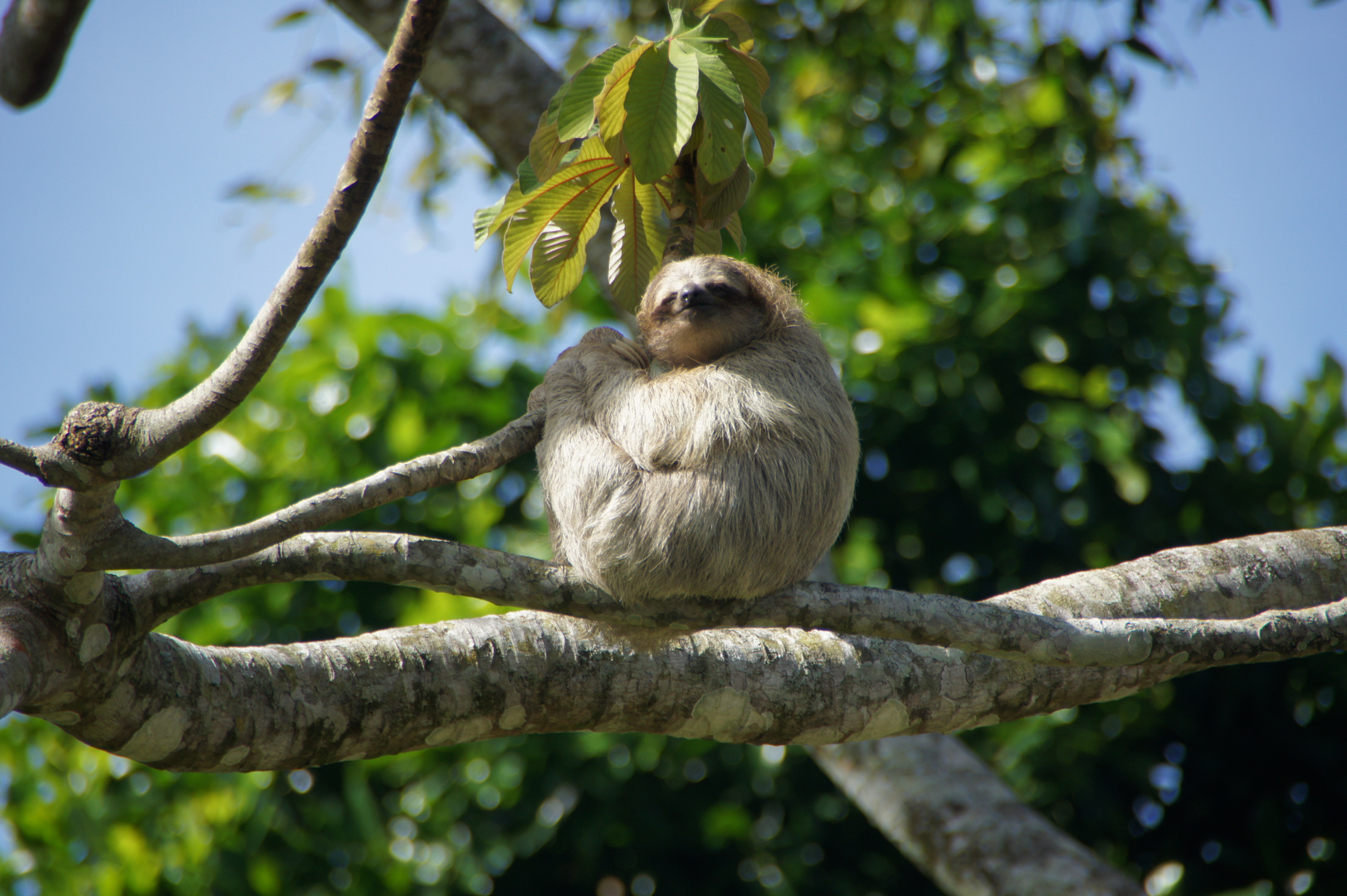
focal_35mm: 375
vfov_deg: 3.7
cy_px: 448
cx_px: 674
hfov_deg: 5.5
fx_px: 14022
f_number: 6.3
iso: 200
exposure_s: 1/400
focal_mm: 250
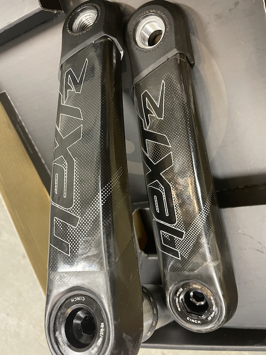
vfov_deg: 67.3
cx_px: 133
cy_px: 178
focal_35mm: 26
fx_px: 266
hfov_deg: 53.1
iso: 320
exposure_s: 1/40
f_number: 1.6
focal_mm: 4.2
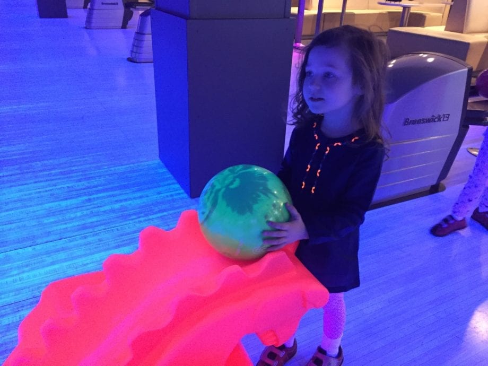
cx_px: 244
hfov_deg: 61.7
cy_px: 183
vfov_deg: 48.2
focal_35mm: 29
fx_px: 409
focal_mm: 4.15
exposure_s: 1/15
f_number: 2.2
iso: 640
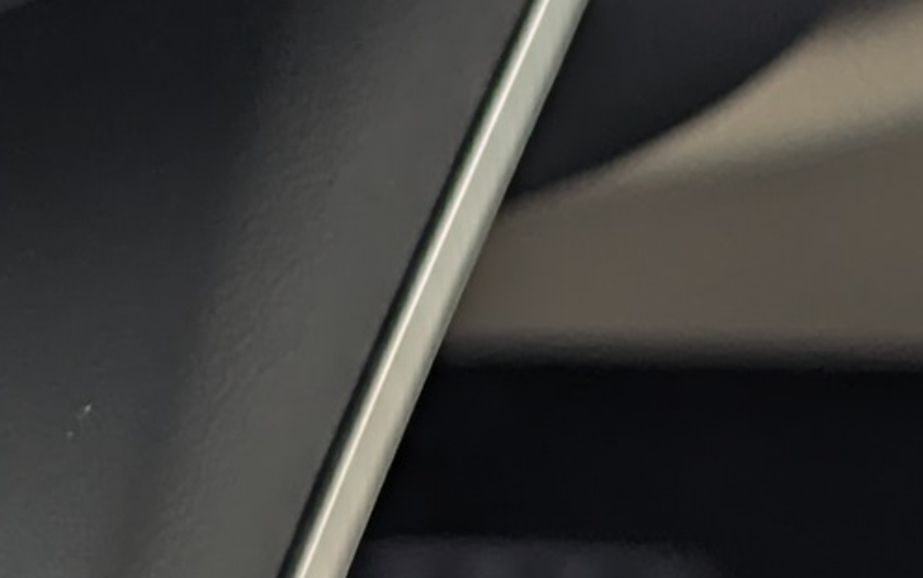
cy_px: -868
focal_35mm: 262
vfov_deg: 4.9
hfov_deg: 7.8
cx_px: 1463
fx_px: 6593
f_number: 1.85
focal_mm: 6.81
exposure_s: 1/33.3
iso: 42
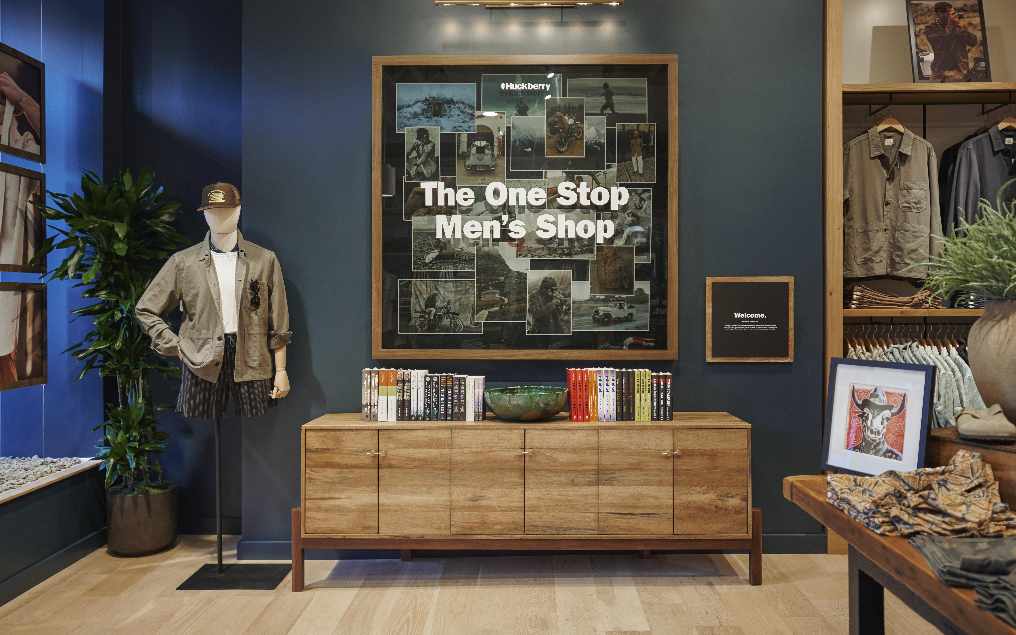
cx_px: 506
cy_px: 296
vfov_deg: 43.1
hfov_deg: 64.6
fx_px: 803
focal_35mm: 29
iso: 800
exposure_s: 1/30
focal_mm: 28
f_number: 2.8
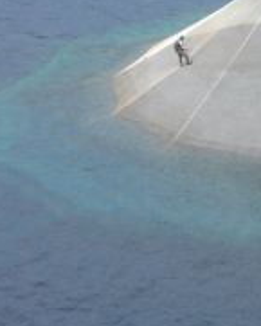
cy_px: 94
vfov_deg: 7.9
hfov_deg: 6.3
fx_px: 2344
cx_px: 367
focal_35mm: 243
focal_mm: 16.5
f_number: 5.1
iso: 100
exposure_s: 1/500
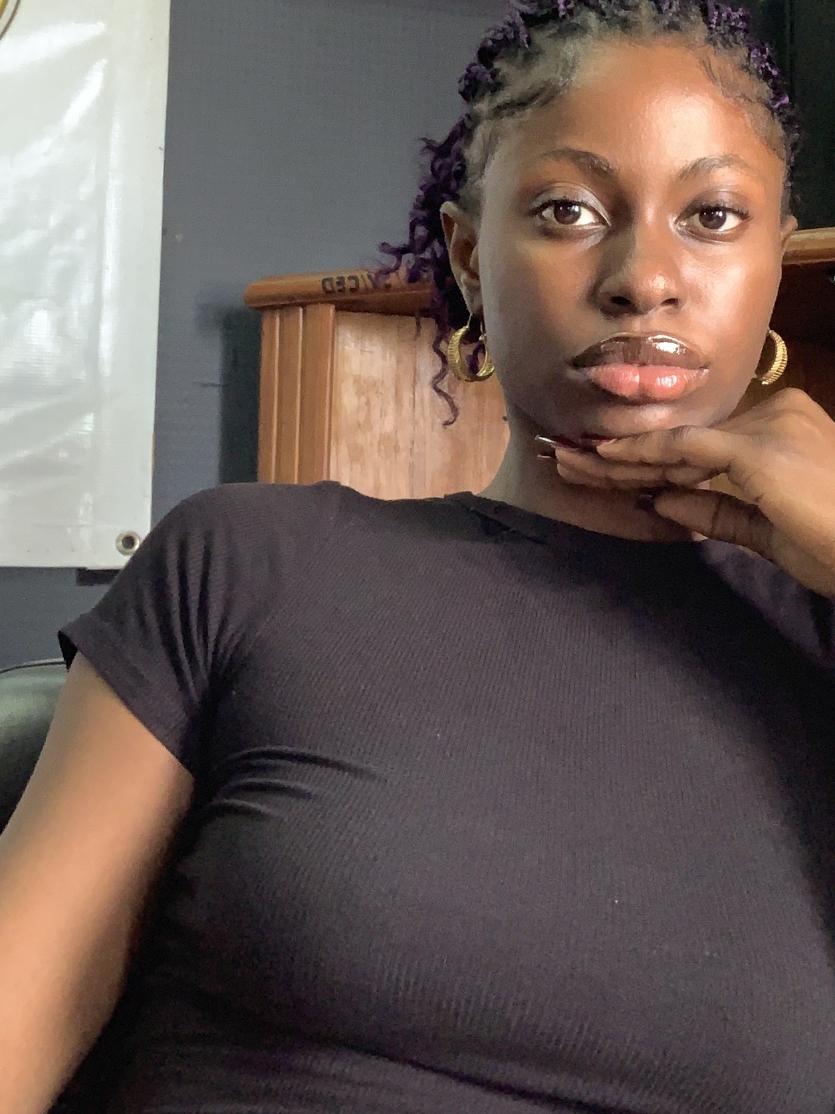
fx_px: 1898
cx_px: 509
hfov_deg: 24.8
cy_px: 234
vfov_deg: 31.9
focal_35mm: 59
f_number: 2.2
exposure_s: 1/50
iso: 160
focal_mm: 2.87
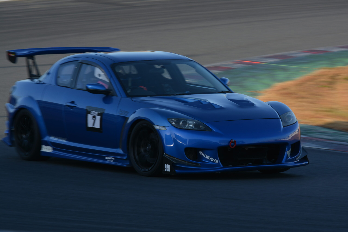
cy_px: 116
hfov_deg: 9.8
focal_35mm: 210
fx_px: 2030
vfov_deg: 6.5
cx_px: 174
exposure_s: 1/125
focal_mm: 140
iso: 100
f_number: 11
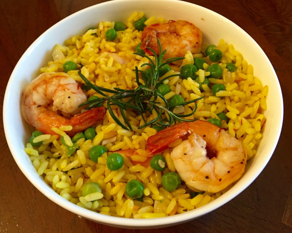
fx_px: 268
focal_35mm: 31
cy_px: 116
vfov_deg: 47.1
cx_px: 138
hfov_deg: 57.1
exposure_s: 1/30
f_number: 2.2
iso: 250
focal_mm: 4.15
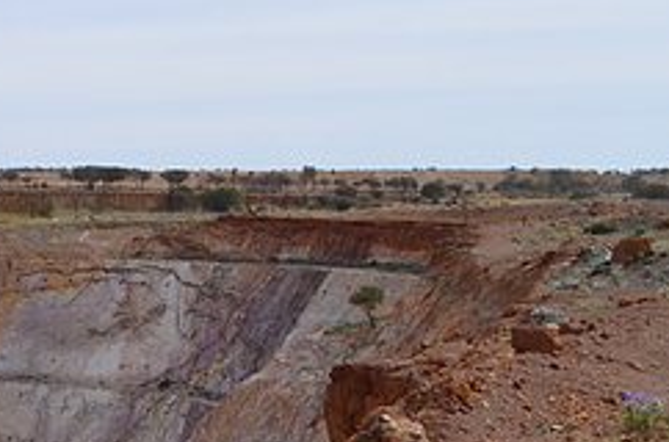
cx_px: -705
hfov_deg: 14.3
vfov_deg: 11.3
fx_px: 2187
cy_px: 540
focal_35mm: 118
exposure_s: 1/250
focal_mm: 18
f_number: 8
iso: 100
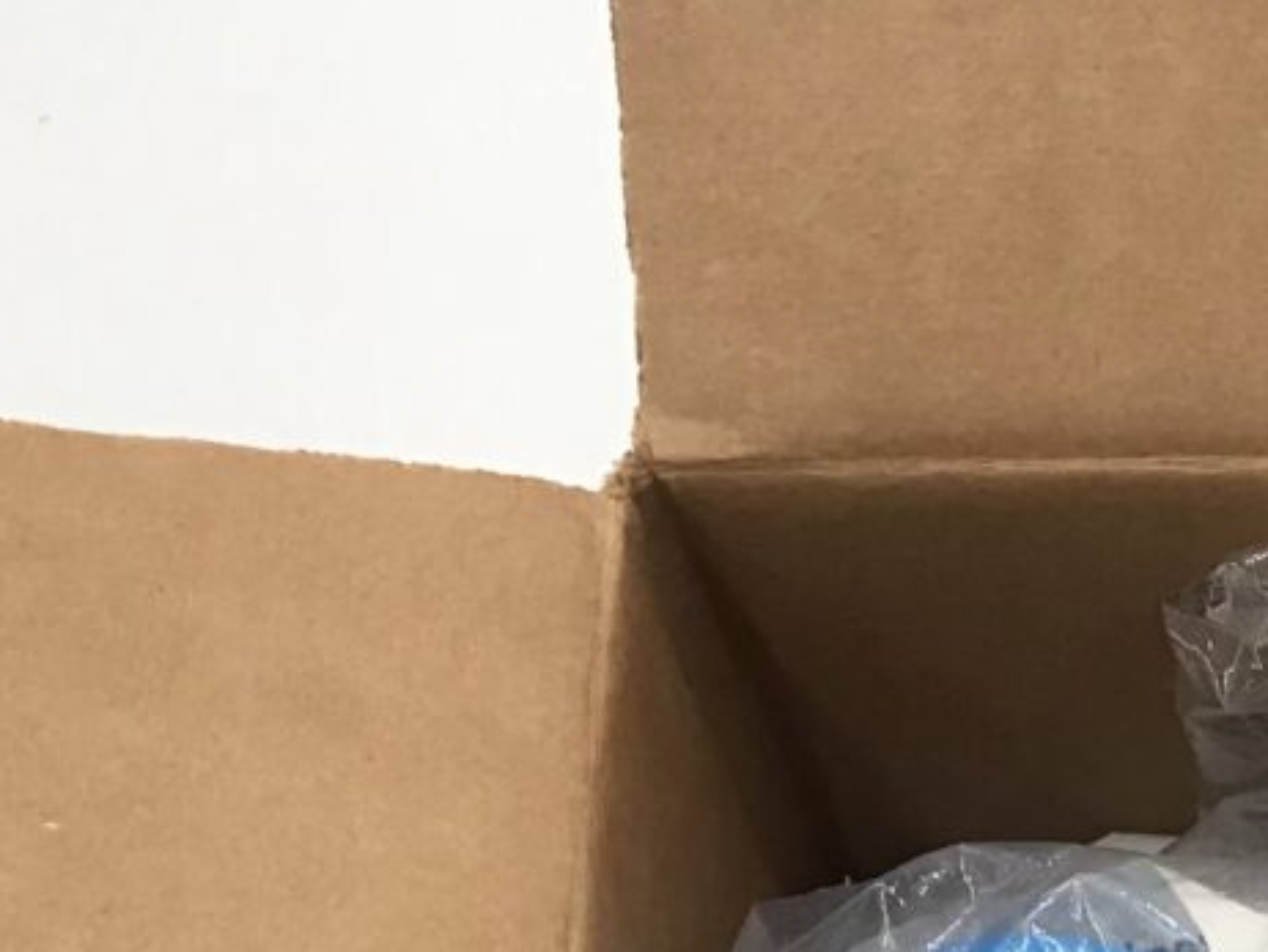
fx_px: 3408
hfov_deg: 19.0
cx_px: 1795
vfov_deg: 14.5
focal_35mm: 93
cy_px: 1572
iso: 32
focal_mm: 3.99
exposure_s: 1/30
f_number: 1.8
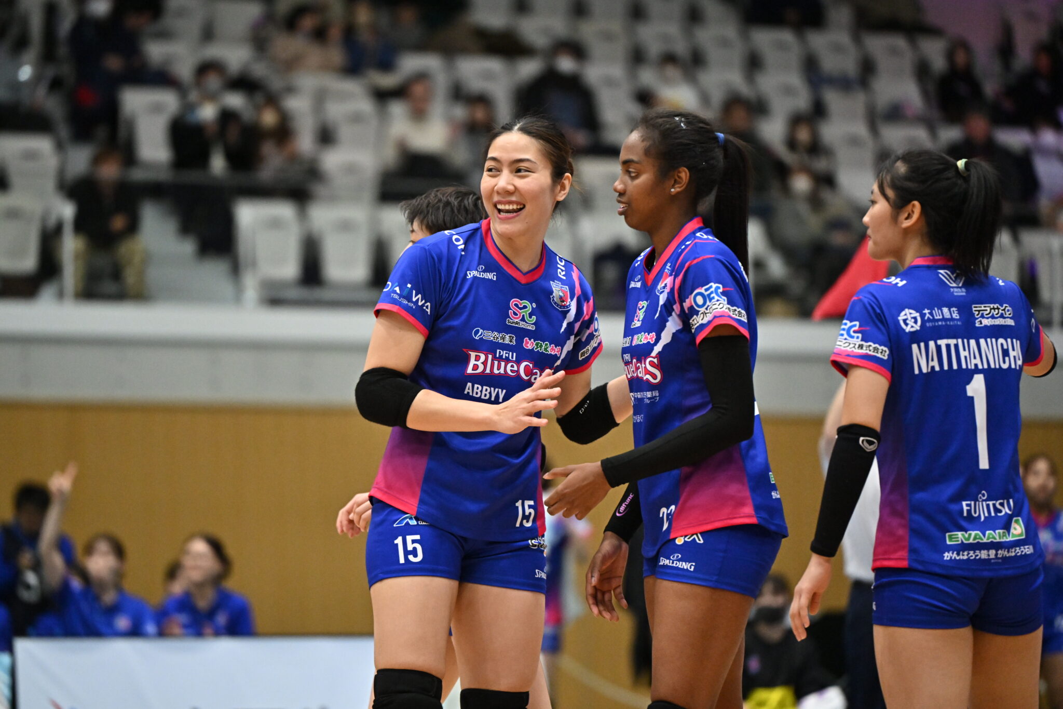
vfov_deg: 7.6
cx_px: 532
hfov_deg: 11.4
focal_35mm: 180
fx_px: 5314
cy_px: 354
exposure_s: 1/1250
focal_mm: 180
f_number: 2.8
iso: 4000
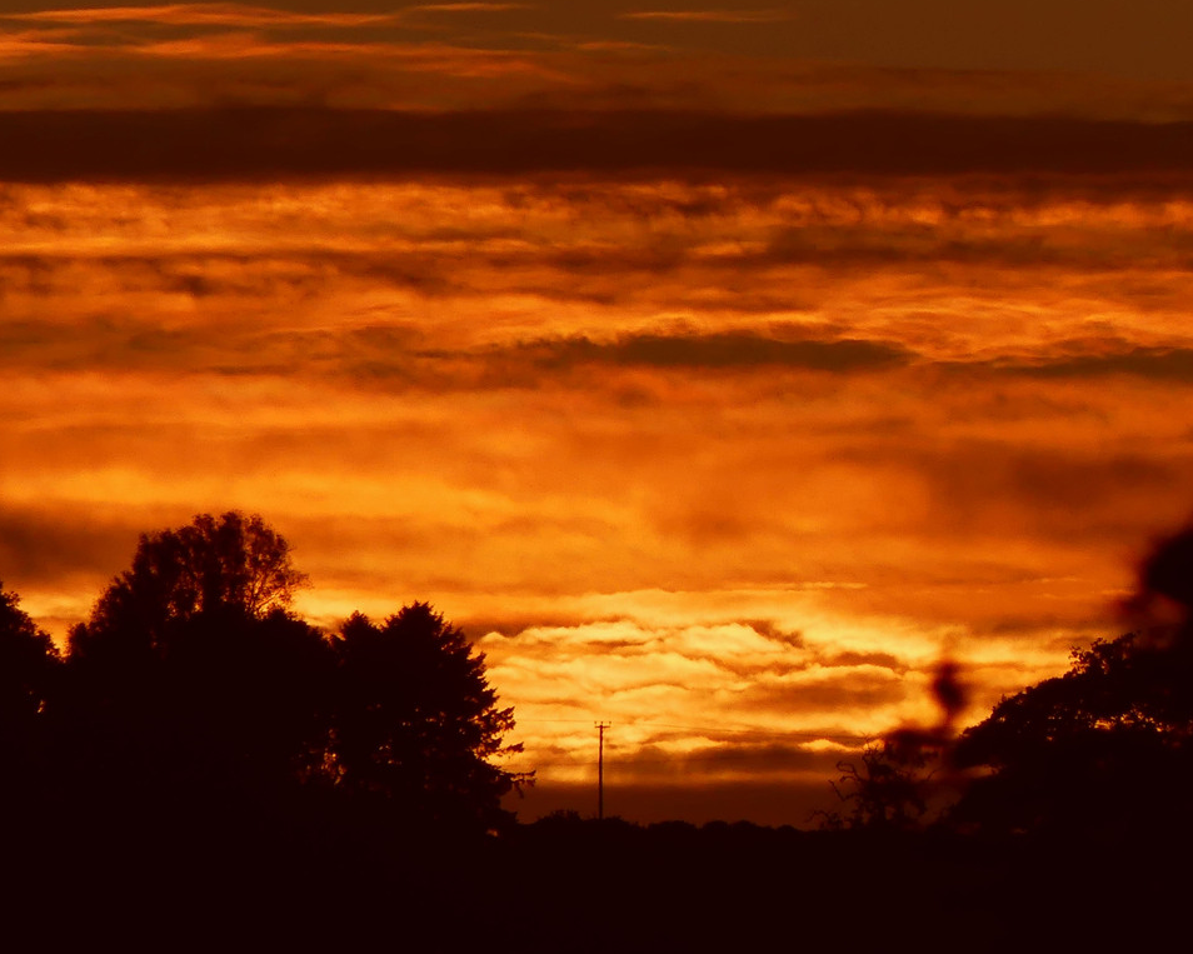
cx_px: 601
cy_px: 461
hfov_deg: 1.5
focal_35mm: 1310
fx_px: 46249
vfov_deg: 1.2
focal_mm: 108
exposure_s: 1/1600
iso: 100
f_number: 4
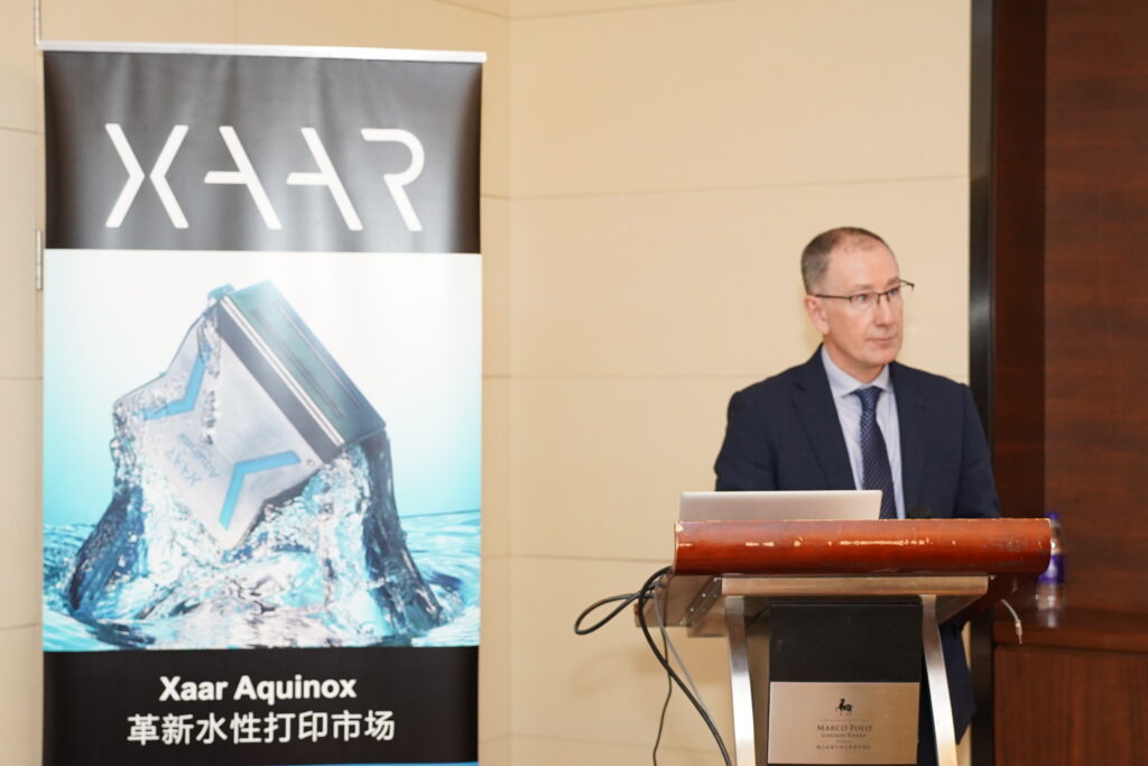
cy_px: 383
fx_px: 2137
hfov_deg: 30.1
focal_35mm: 67
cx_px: 574
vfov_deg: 20.3
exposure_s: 1/125
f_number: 3.2
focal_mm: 45
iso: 2500
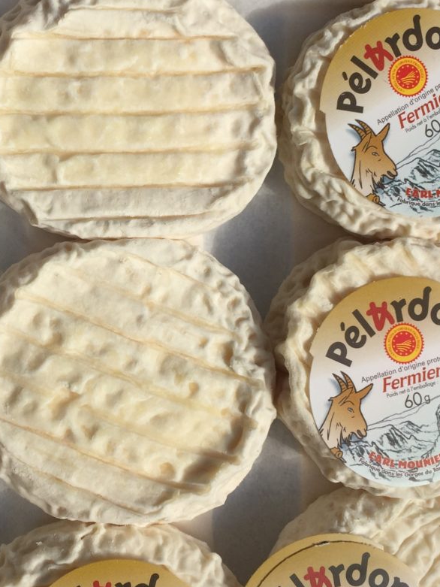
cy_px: 275
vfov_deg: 33.8
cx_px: 126
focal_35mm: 57
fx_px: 966
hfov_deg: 25.4
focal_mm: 4.15
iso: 32
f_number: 2.2
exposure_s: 1/1099
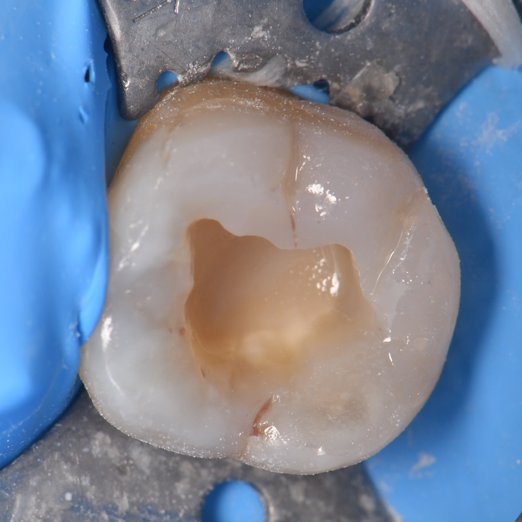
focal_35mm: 201
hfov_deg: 8.7
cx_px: 232
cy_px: 261
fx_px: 3429
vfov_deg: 8.7
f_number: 32
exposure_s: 1/160
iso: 200
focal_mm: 105
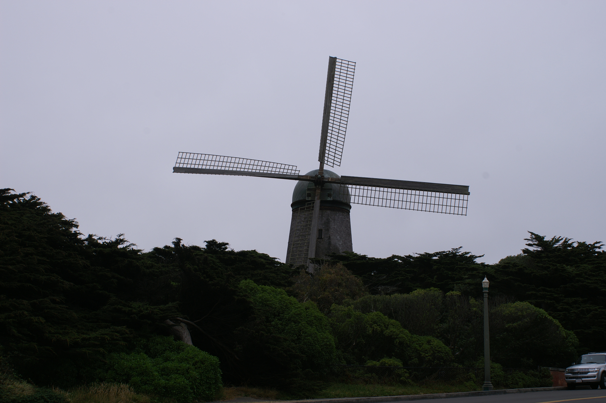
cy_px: 202
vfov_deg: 25.7
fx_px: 883
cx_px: 303
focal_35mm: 52
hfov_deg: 37.9
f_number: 13
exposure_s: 1/160
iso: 100
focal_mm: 35
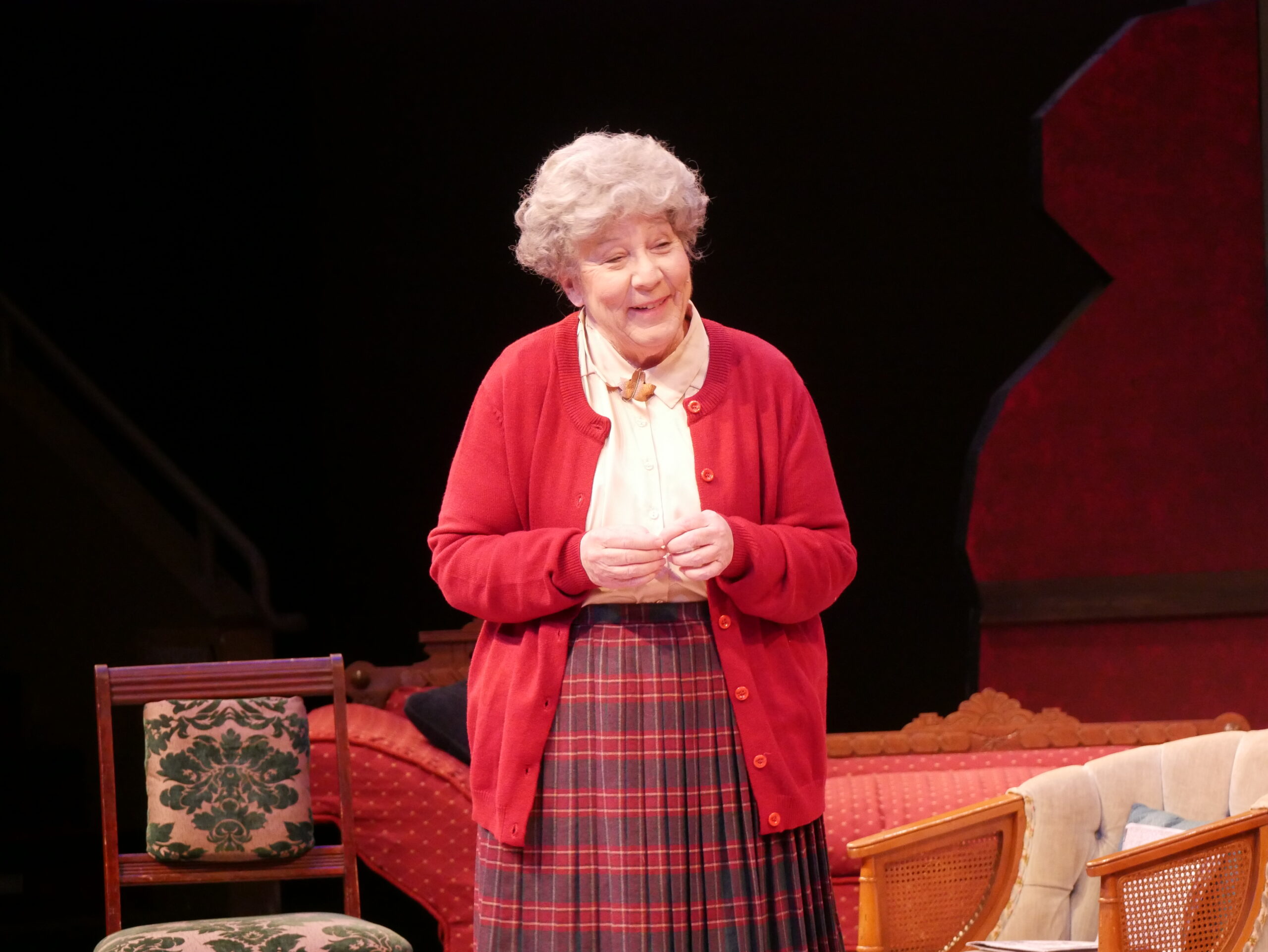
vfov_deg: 9.3
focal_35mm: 160
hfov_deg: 12.3
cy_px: 476
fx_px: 5863
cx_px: 634
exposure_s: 1/60
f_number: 5.1
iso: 3200
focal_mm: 80
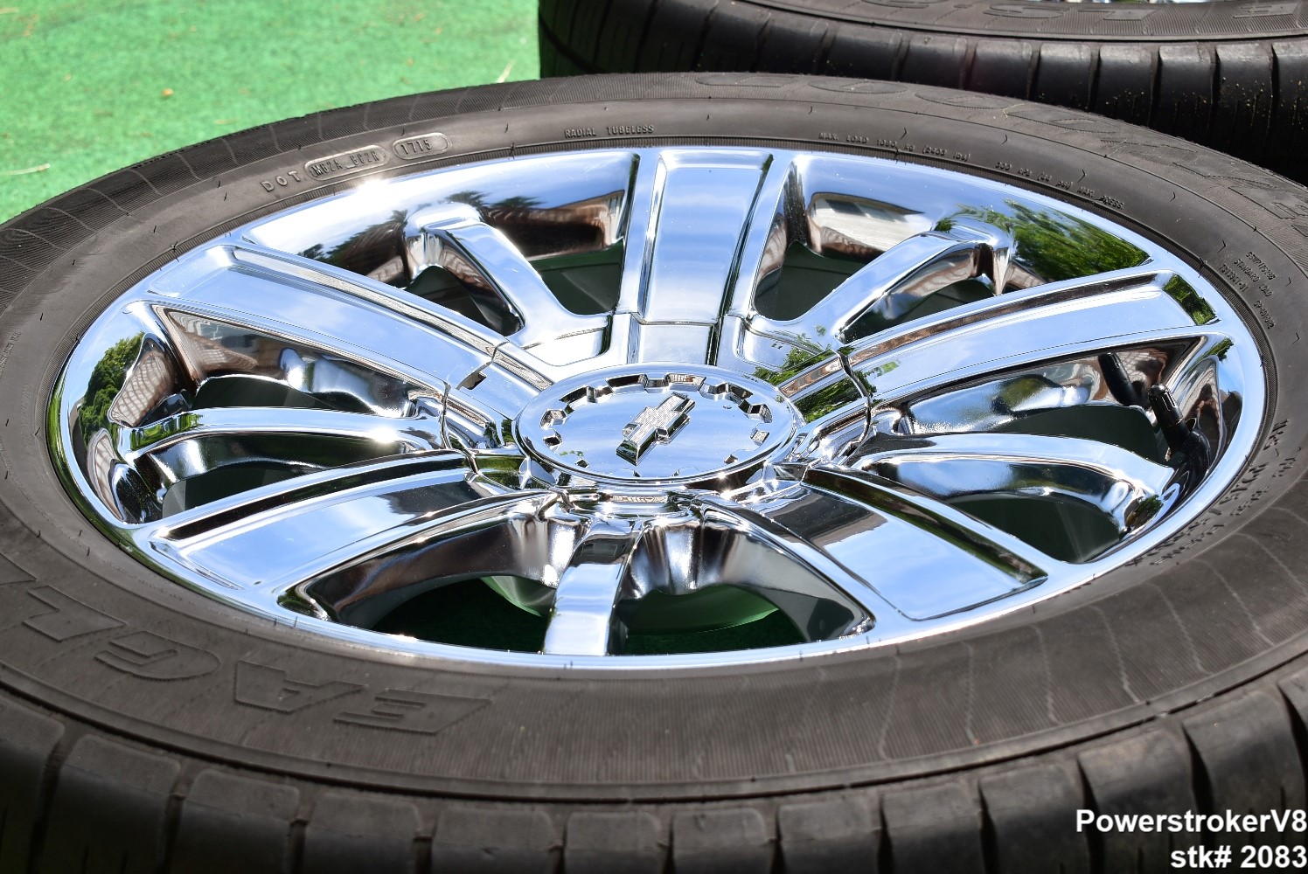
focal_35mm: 68
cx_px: 654
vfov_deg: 20.2
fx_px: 2454
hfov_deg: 29.8
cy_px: 437
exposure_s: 1/160
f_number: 8
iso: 100
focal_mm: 45
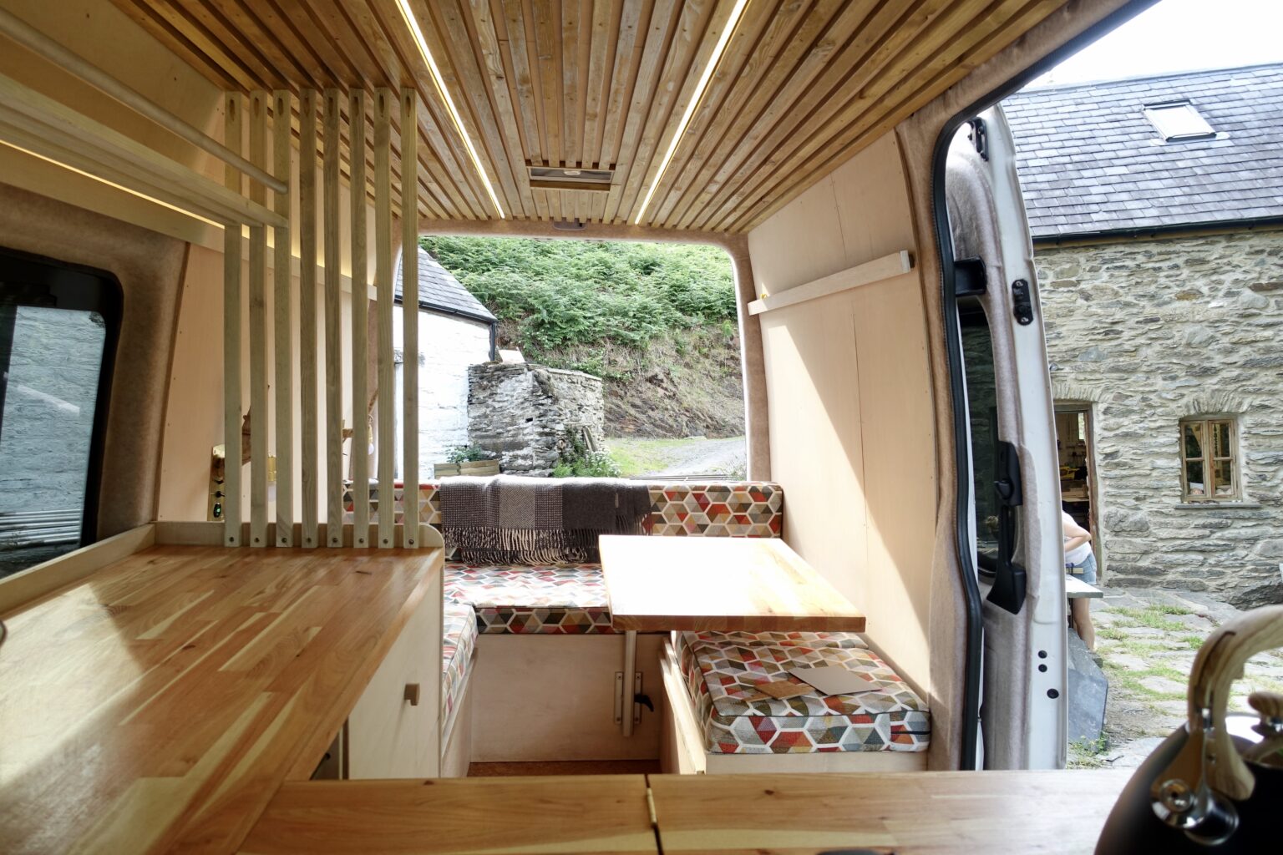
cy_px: 428
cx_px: 642
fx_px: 855
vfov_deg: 53.1
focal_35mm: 24
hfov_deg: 73.7
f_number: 3.2
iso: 125
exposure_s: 1/60
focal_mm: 8.8
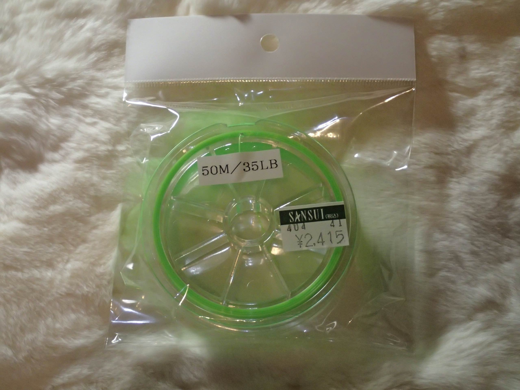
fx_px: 1112
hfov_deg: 26.3
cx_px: 260
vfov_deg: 19.9
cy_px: 195
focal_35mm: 74
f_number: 4.2
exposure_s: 1/125
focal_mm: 13.47
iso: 800
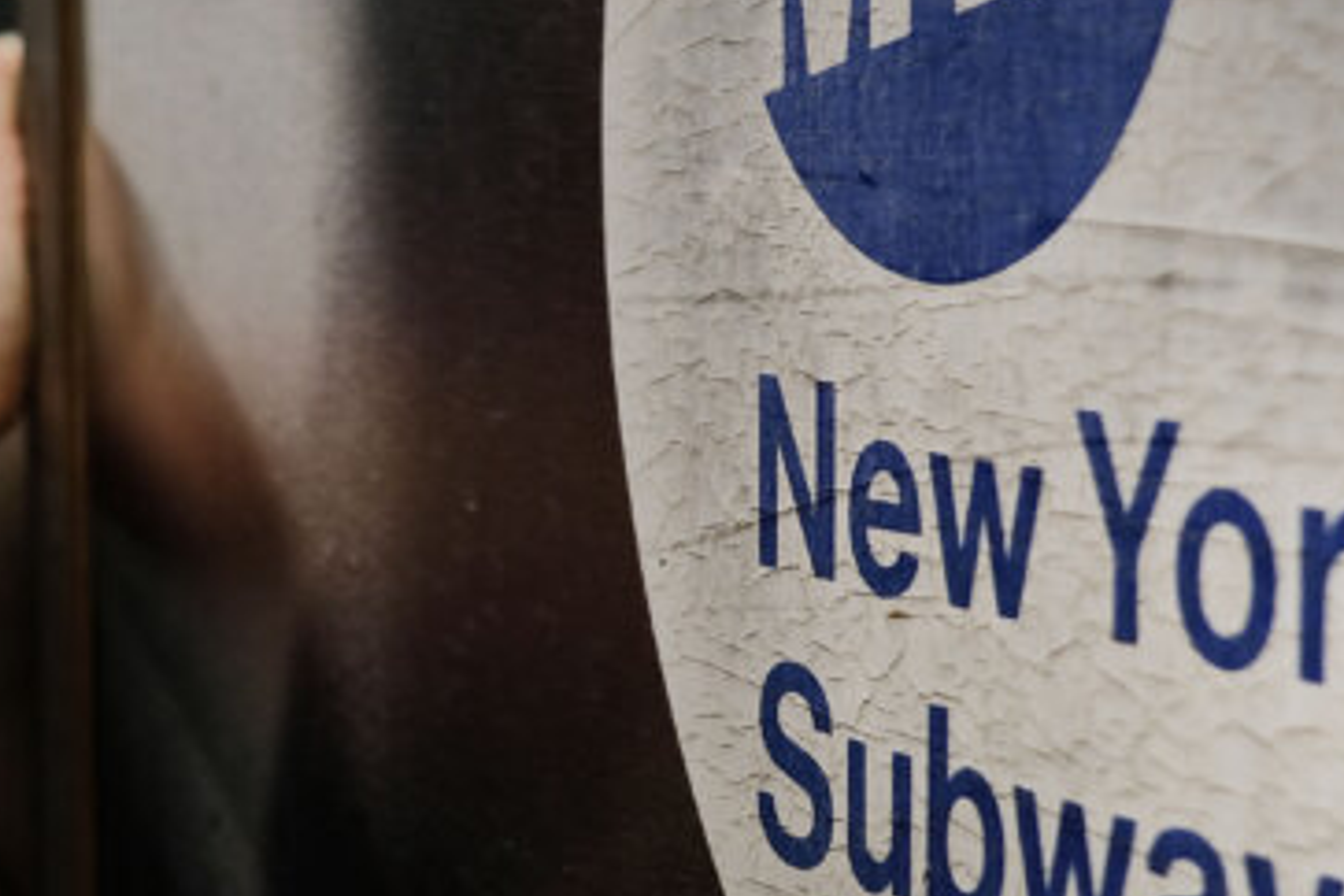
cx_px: 281
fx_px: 3882
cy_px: 481
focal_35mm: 104
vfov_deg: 13.2
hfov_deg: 19.5
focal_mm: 23
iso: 400
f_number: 2.5
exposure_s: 1/90
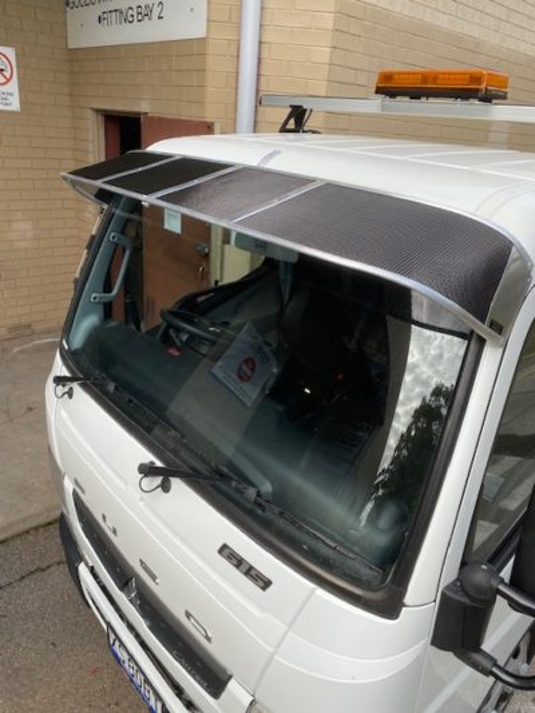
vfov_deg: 67.3
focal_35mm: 26
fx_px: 536
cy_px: 356
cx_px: 268
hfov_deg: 53.1
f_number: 1.8
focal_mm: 4.25
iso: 32
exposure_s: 1/685
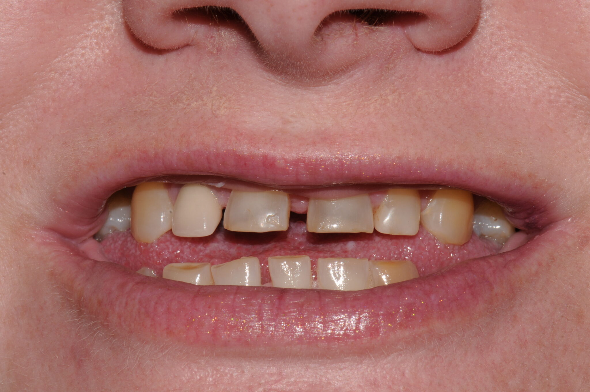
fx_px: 2578
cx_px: 295
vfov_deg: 8.7
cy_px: 196
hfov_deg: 13.1
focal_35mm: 158
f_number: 32
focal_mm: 105
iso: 200
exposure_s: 1/200
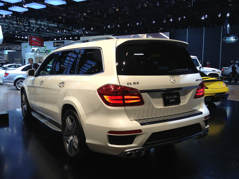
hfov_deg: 52.6
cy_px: 90
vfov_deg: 40.7
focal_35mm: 35
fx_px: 242
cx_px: 120
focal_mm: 4.28
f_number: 2.4
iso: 50
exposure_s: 1/120
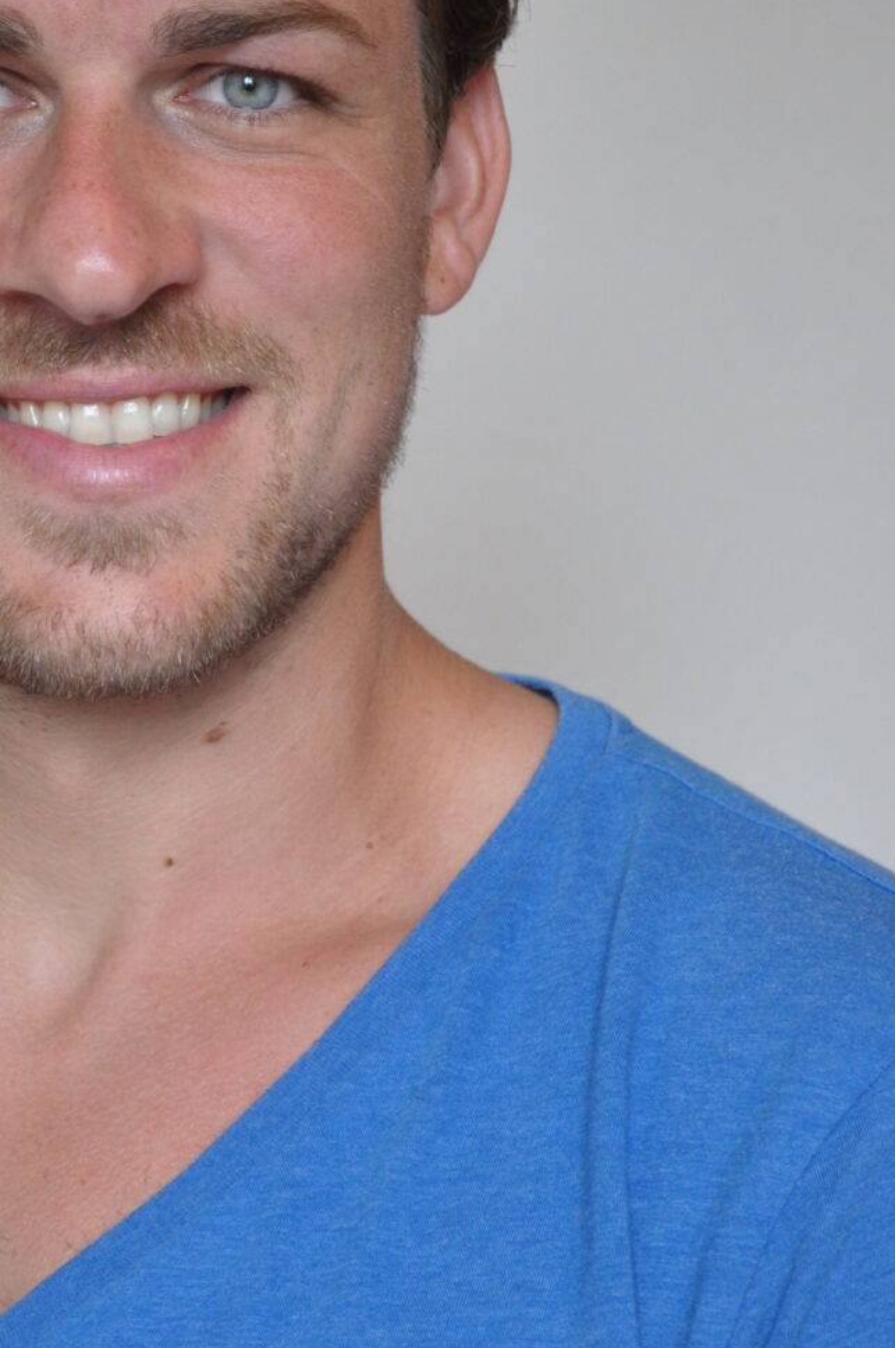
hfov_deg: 12.2
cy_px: 627
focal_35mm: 111
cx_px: 145
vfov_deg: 18.4
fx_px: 4152
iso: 640
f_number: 4.5
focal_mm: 35
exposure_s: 1/60
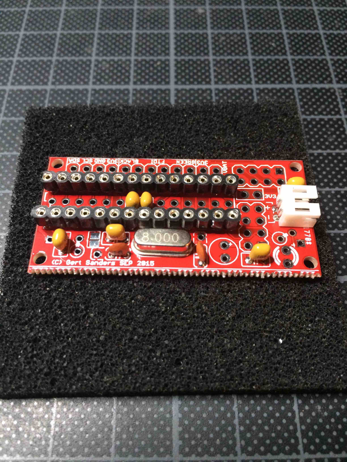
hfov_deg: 48.2
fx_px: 388
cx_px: 174
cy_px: 231
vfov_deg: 61.7
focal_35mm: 29
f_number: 2.2
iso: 250
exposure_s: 1/33
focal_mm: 4.15
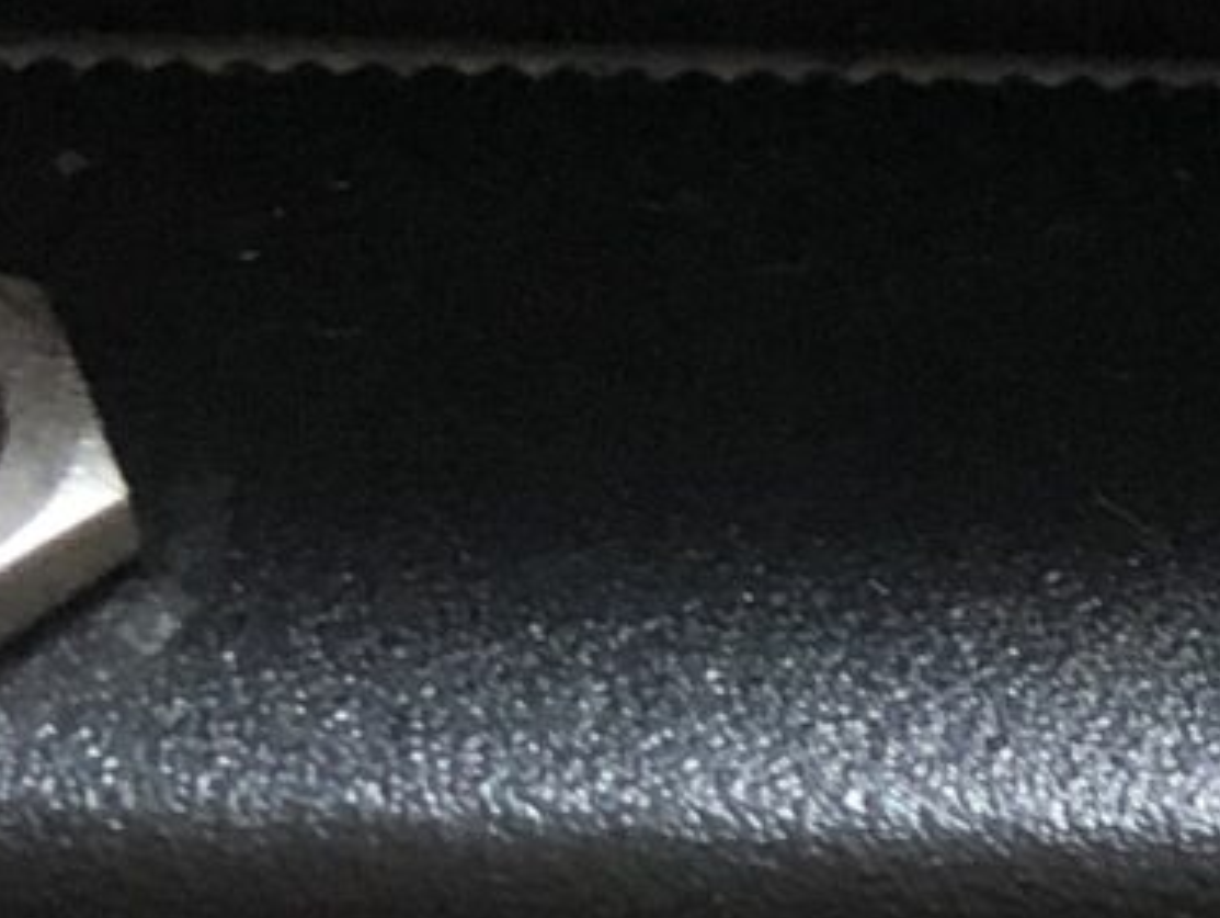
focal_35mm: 193
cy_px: 971
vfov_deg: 7.7
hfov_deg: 9.6
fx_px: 6809
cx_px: 2391
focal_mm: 3.99
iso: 40
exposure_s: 1/24
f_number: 1.8
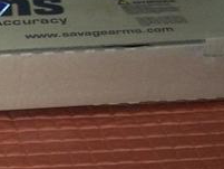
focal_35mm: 151
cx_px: -198
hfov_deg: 11.9
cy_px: 142
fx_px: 978
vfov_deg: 9.8
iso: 140
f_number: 2.8
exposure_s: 1/60
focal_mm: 6.3
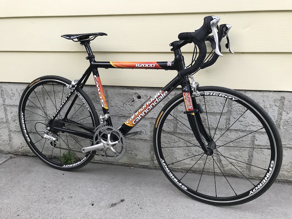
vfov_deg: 49.7
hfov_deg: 63.4
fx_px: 236
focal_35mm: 28
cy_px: 110
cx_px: 146
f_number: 1.8
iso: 32
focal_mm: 3.99
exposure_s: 1/30
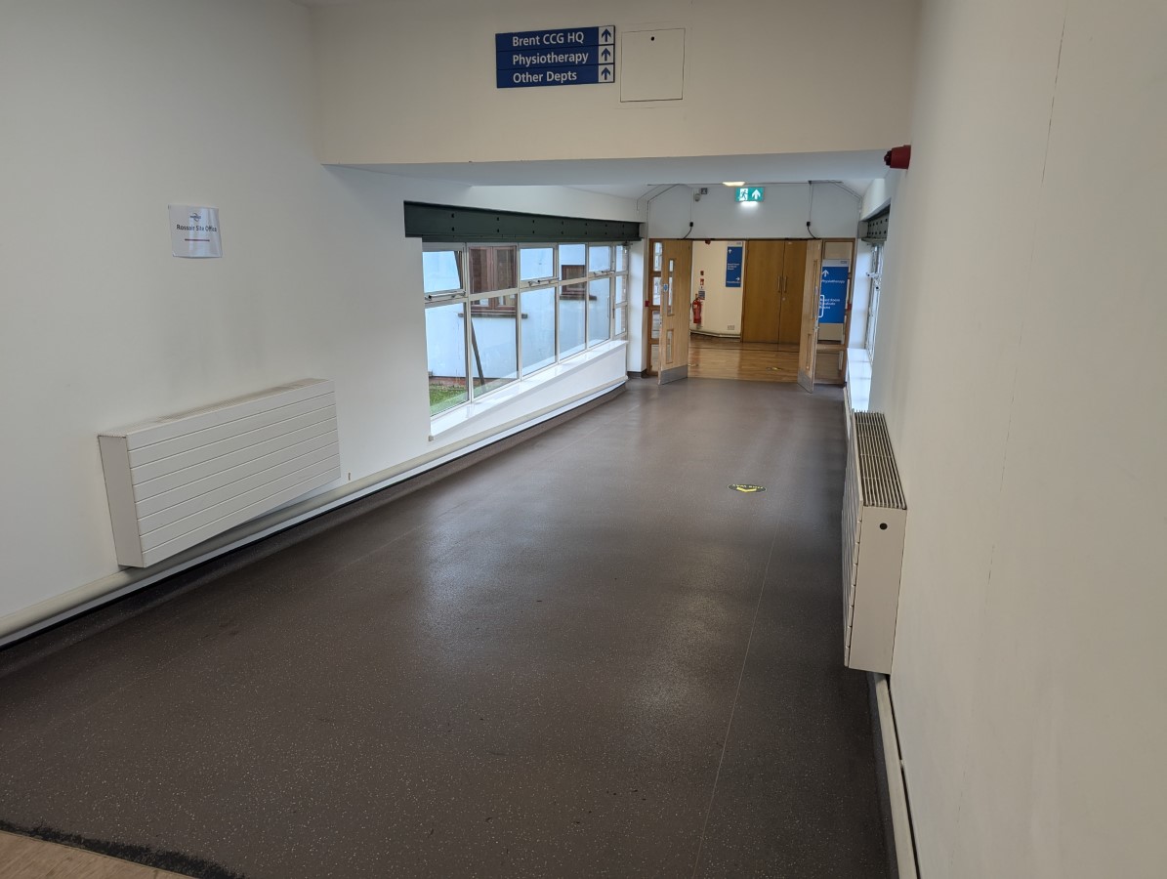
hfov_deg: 71.5
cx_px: 584
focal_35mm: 24
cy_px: 440
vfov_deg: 56.9
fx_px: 810
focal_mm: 6.81
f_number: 1.85
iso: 68
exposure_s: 1/100
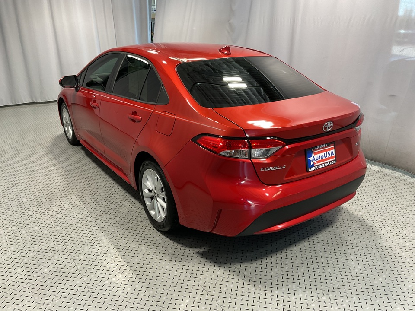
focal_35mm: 29
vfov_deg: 48.2
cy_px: 156
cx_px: 208
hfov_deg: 61.7
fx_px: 348
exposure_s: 1/100
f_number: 1.8
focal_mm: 3
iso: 64
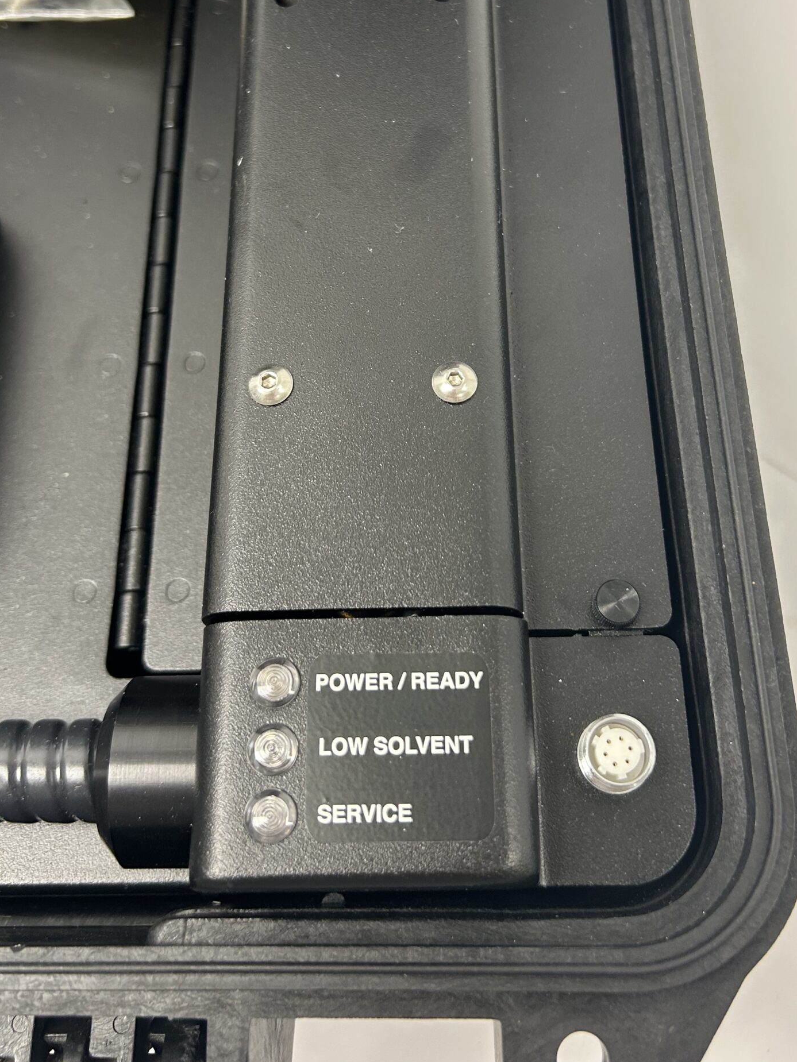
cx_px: 421
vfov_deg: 50.6
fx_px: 1105
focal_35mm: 36
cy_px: 371
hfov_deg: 39.6
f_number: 1.5
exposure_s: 1/60
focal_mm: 5.7
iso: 100
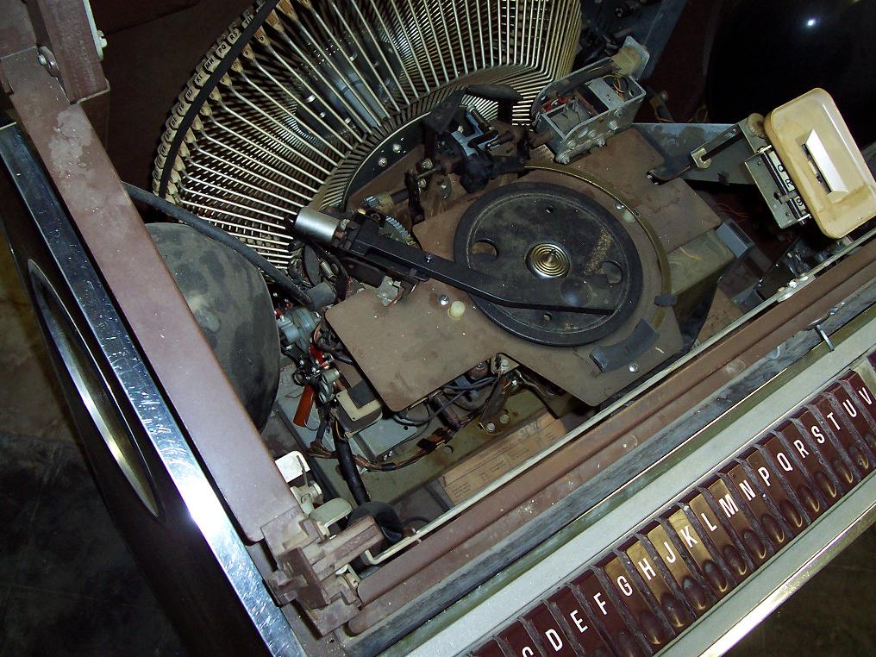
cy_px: 328
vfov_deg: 38.7
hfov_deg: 50.1
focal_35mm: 37
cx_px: 438
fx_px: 936
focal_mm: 5.6
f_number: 2.8
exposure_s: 1/60
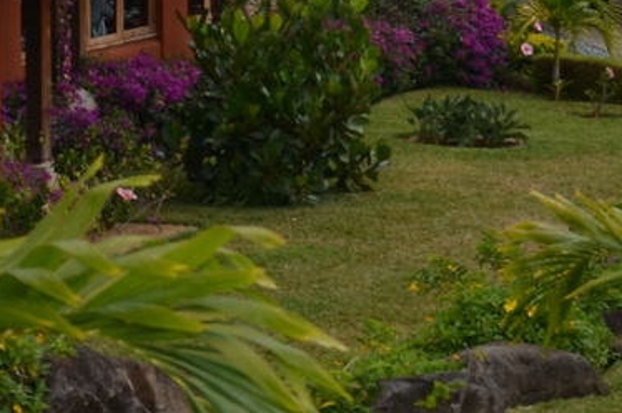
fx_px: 2708
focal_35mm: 157
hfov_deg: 13.1
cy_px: -70
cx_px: 395
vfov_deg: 8.6
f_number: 3.8
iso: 140
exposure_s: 1/200
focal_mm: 24
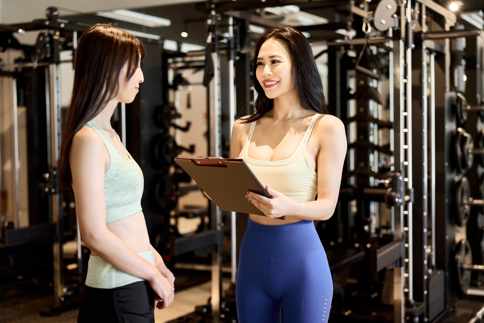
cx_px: 242
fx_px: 699
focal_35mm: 52
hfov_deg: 38.2
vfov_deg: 26.0
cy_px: 162
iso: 800
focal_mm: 52
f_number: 2.2
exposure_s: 1/80
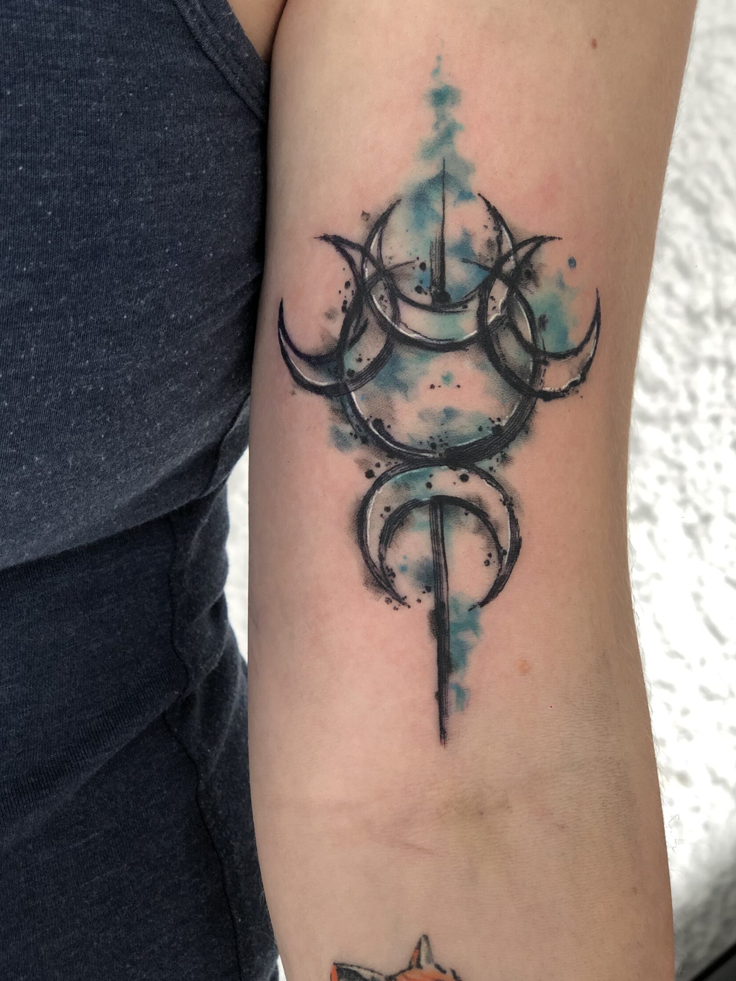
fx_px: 1701
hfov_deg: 24.4
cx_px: 398
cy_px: 429
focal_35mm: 60
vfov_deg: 32.1
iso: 40
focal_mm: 6
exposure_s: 1/50
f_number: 2.4
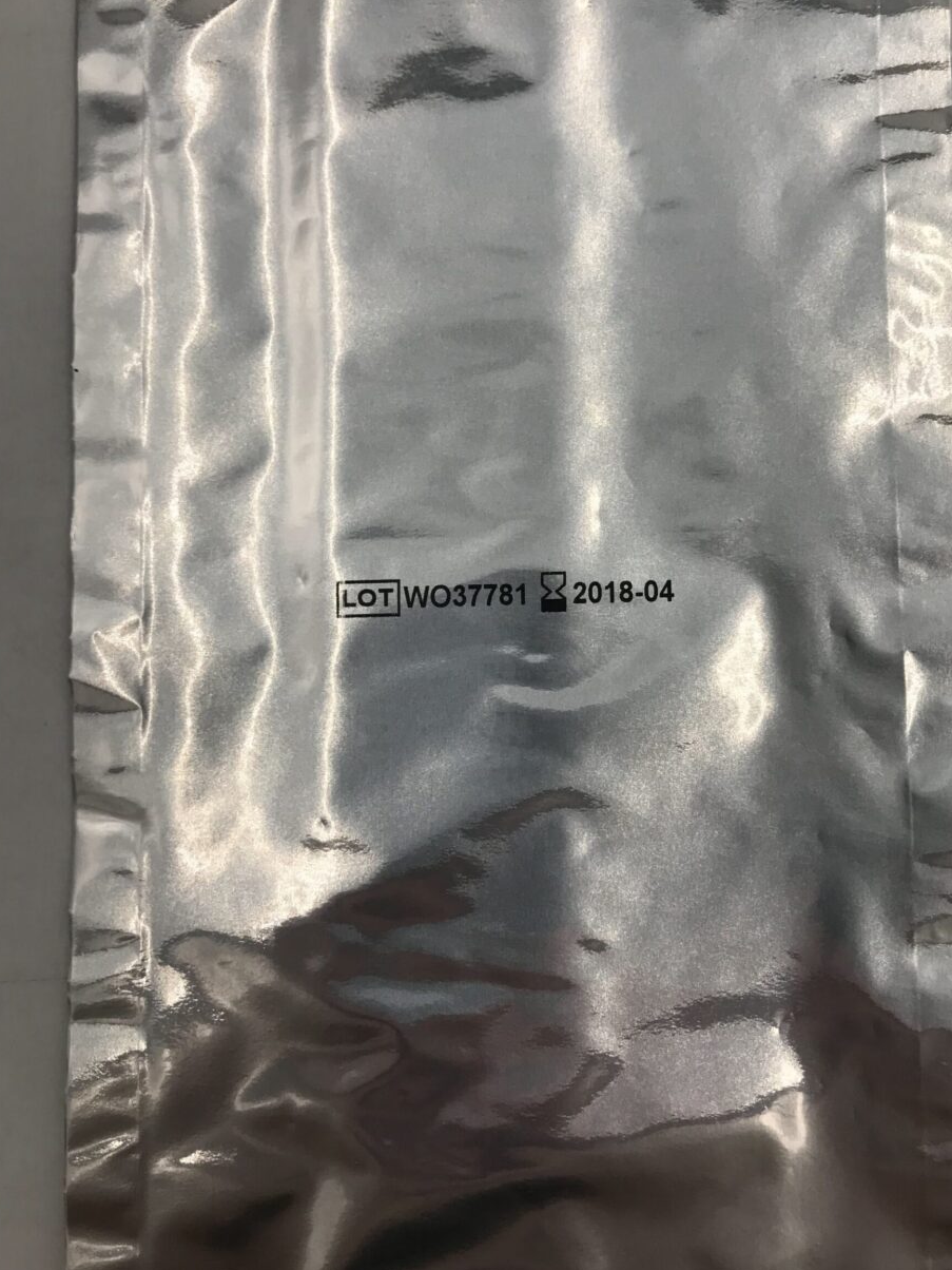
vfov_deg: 58.3
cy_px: 579
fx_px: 1137
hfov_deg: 45.4
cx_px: 520
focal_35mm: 31
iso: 40
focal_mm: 3.99
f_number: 1.8
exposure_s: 1/120
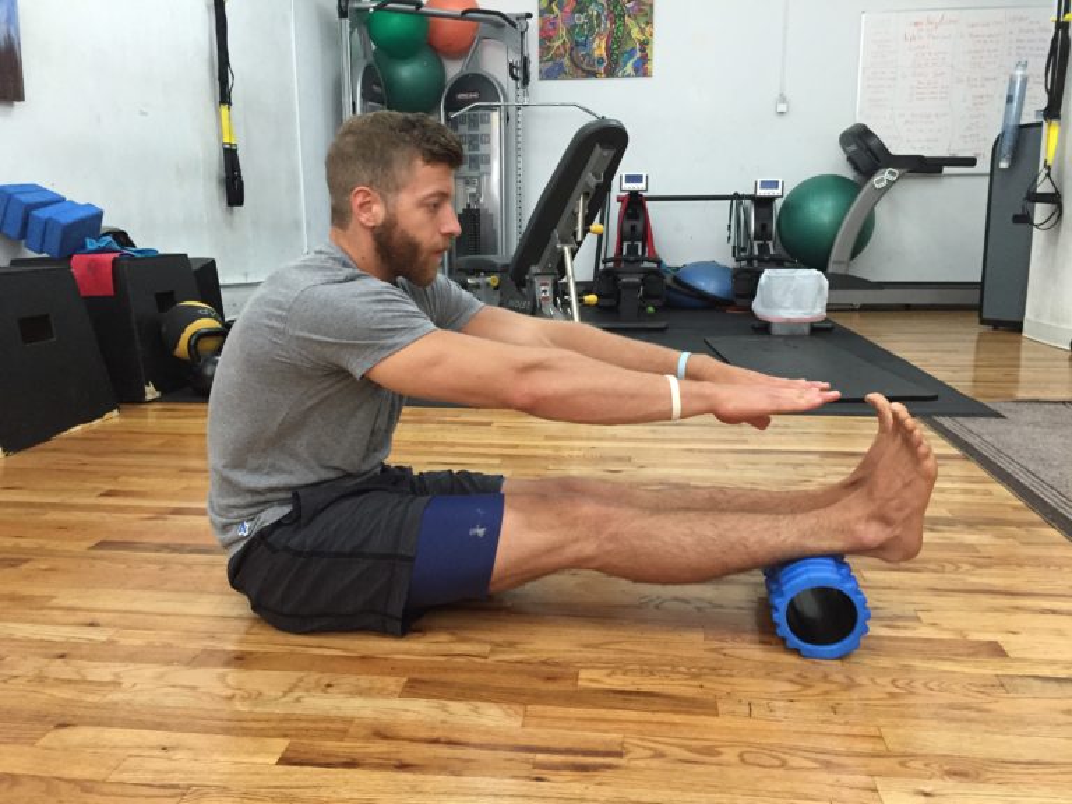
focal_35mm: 29
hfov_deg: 61.7
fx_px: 898
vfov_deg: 48.2
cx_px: 536
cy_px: 402
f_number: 2.2
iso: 200
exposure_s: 1/30
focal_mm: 4.15
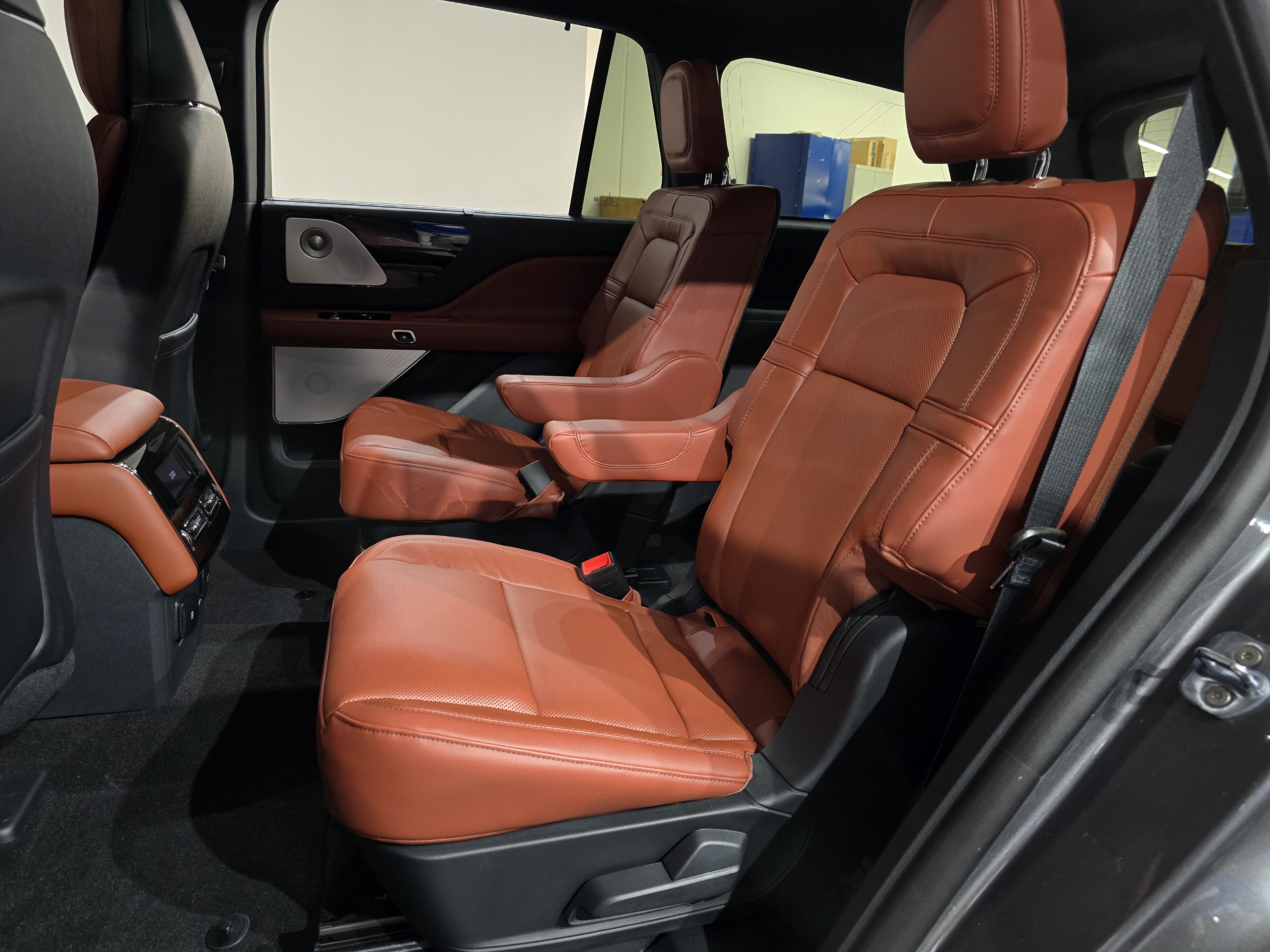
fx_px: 844
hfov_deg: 73.9
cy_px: 476
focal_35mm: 23
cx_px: 635
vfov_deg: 58.9
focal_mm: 6.3
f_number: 1.7
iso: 640
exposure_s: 1/60
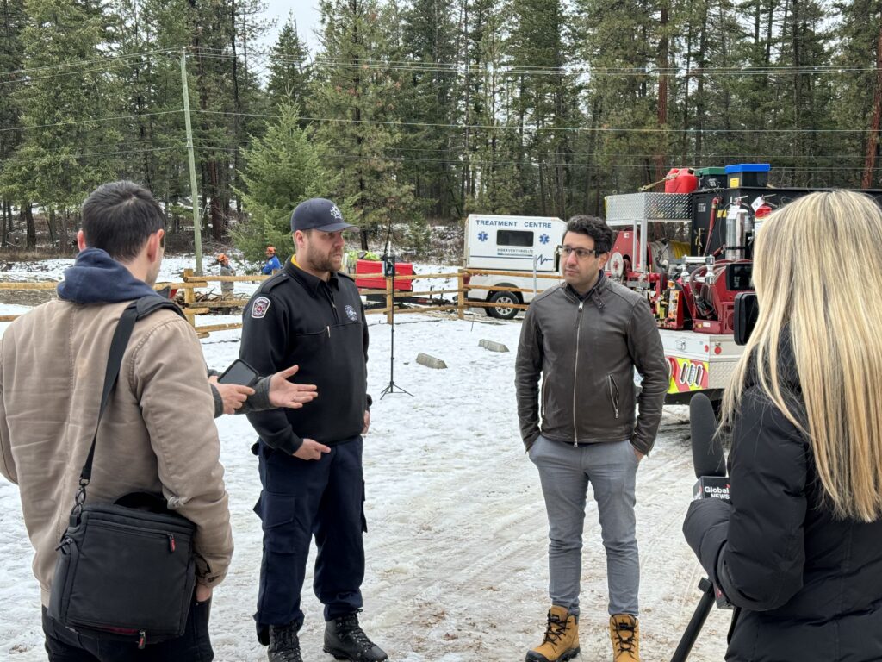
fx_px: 1223
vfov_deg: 30.3
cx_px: 441
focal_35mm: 48
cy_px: 331
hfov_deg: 39.7
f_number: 1.78
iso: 64
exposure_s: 1/270
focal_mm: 6.86
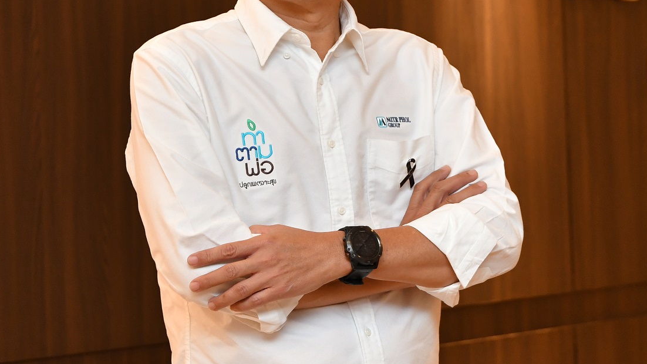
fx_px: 2248
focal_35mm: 131
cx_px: 514
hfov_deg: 16.3
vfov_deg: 9.2
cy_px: 56
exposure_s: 1/100
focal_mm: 44
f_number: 3.5
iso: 1000
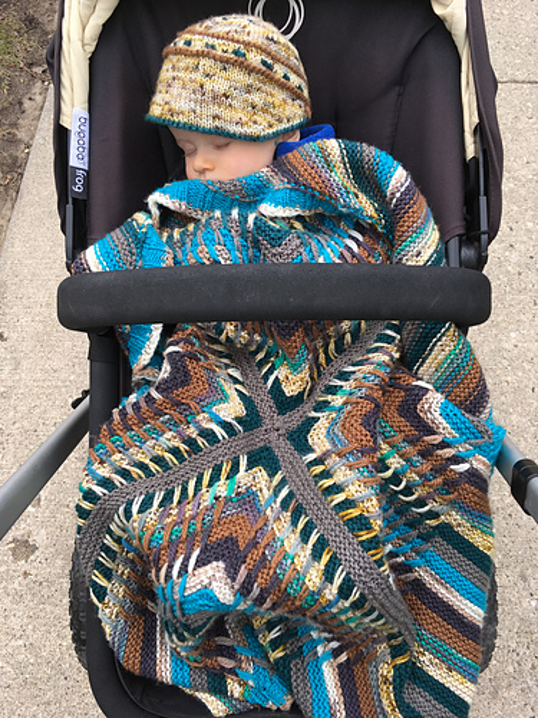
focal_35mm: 29
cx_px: 269
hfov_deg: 48.2
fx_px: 601
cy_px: 359
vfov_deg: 61.7
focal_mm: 4.15
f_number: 2.2
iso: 25
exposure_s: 1/381
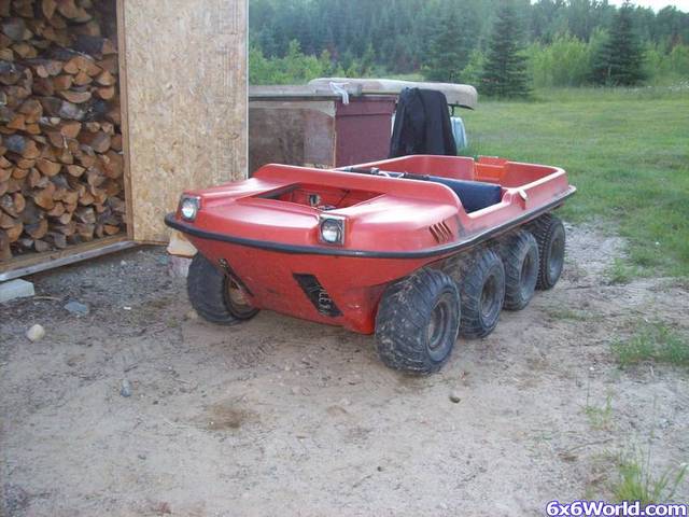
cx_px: 344
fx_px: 717
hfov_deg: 51.4
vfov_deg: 39.7
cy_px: 258
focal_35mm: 36
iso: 200
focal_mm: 6
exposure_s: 1/64
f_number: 2.7
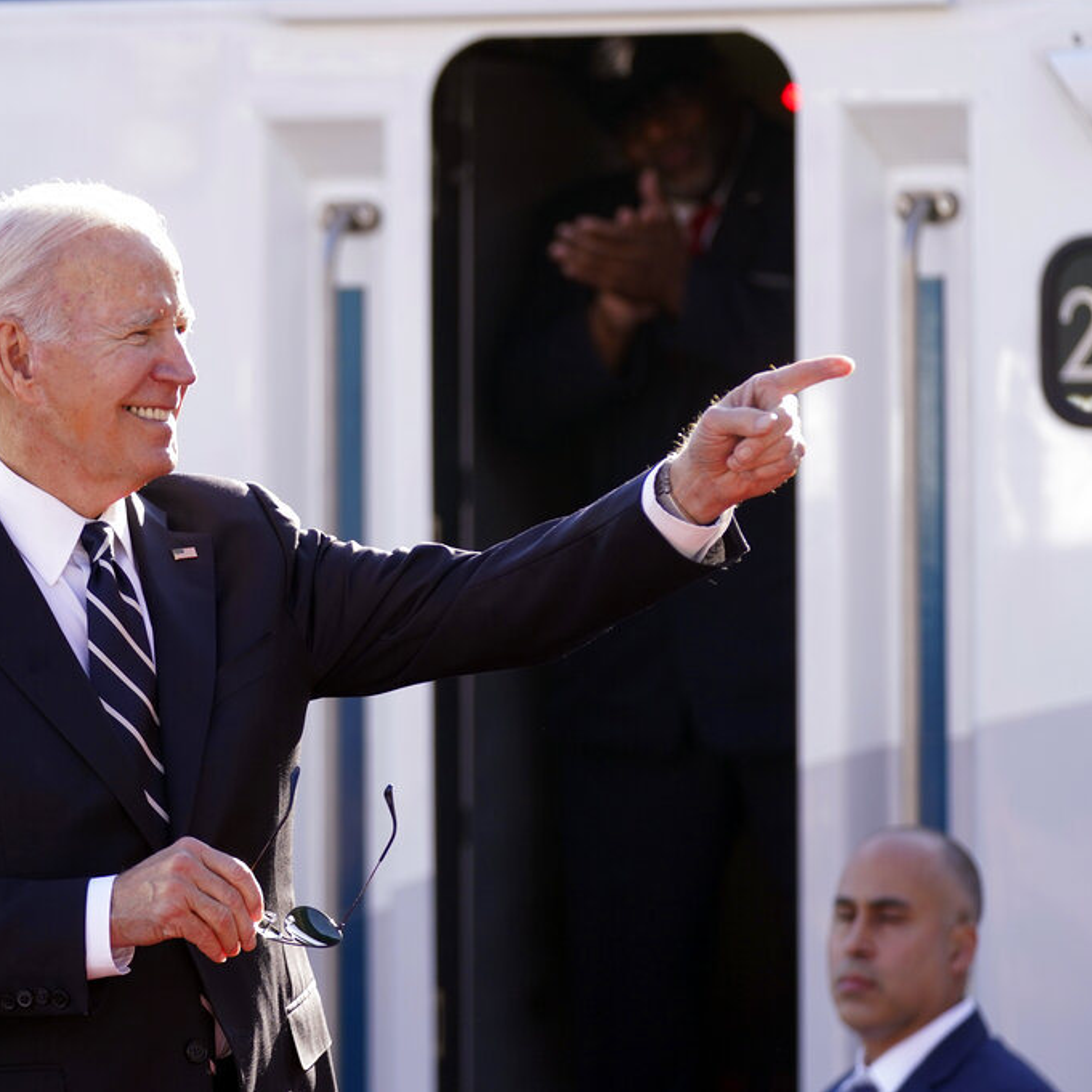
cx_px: 443
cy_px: 546
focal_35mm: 294
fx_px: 10493
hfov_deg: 6.0
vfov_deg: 6.0
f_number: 5.6
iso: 500
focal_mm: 230
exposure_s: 1/500
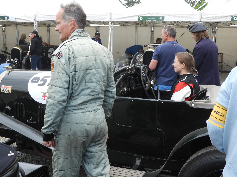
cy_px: 88
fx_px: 342
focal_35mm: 50
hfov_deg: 38.2
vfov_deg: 29.1
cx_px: 118
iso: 100
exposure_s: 1/320
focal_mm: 9
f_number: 4
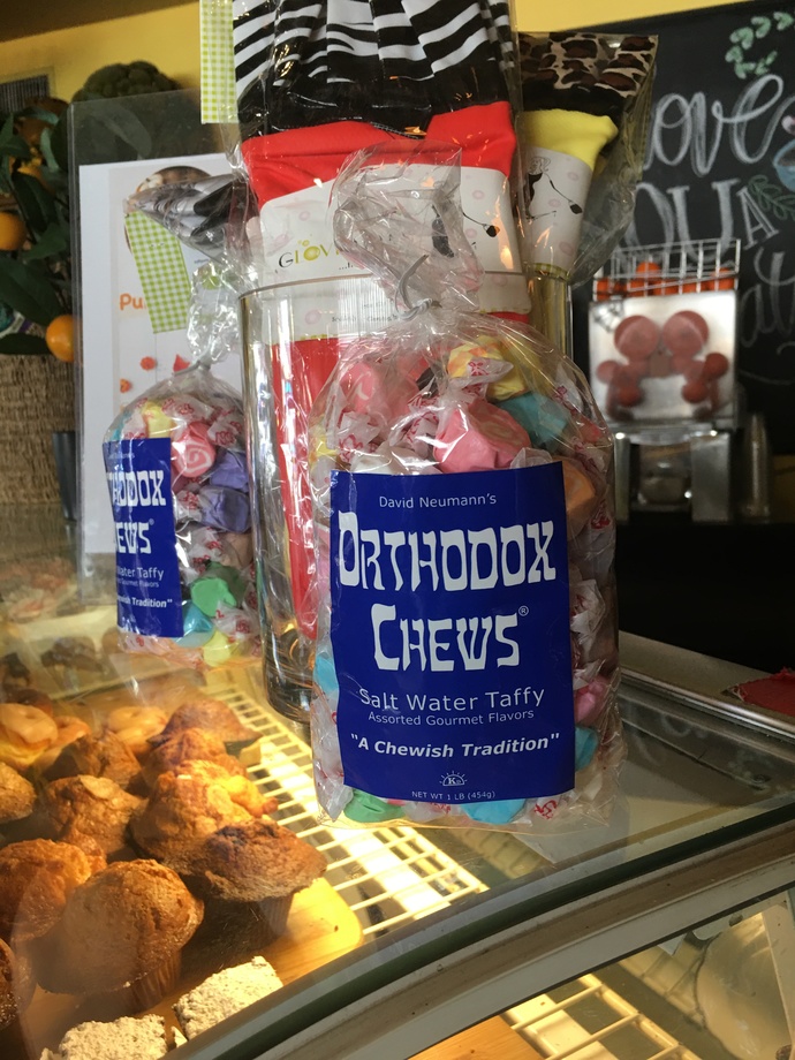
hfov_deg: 48.2
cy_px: 530
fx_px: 888
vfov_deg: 61.7
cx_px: 398
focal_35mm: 29
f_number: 2.2
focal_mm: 4.15
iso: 40
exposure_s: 1/30
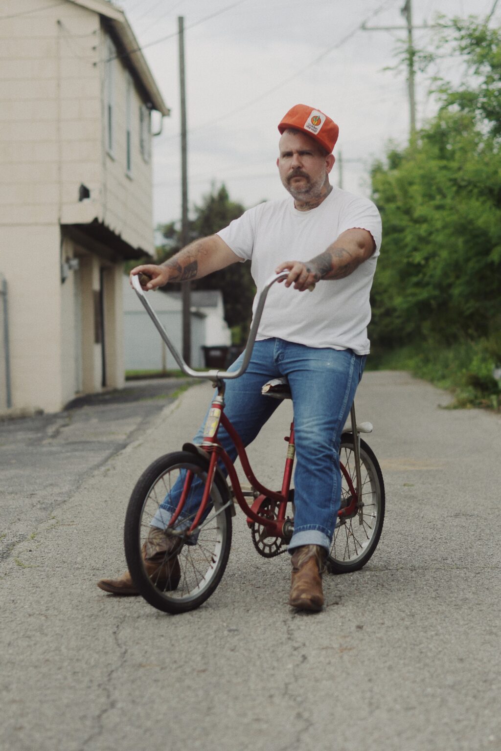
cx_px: 250
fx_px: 1566
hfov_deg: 18.2
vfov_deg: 27.0
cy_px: 376
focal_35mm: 75
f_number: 2
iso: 200
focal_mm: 50
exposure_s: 1/5000
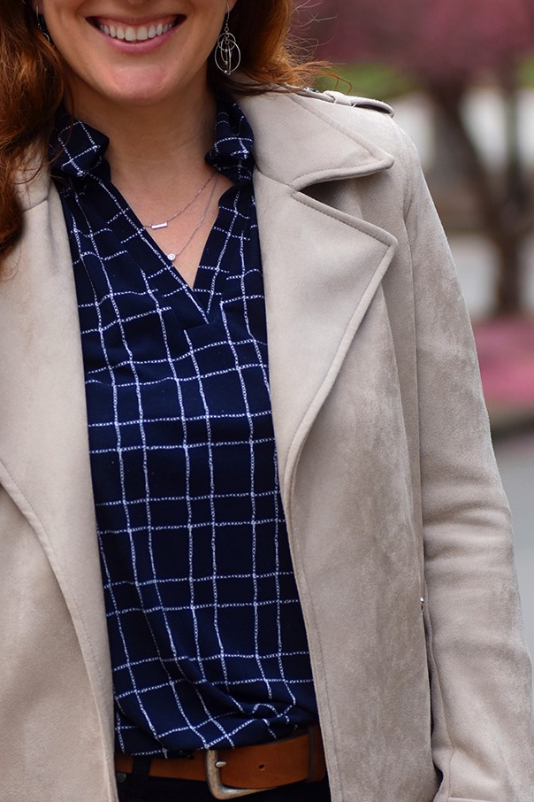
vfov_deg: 12.9
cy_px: 399
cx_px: 186
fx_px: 3537
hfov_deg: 8.6
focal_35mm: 159
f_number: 4
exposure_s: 1/1250
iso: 500
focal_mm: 80
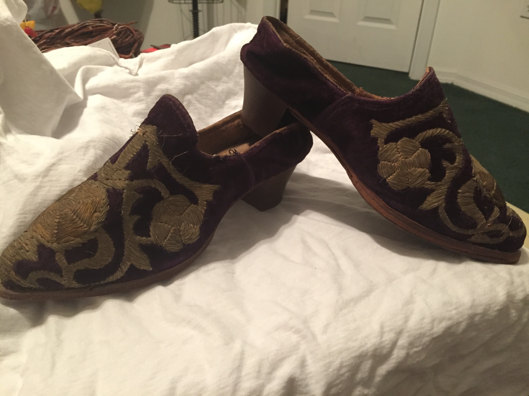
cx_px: 264
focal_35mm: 29
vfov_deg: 48.2
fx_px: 443
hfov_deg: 61.7
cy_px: 198
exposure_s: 1/15
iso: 500
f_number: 2.2
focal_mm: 4.15
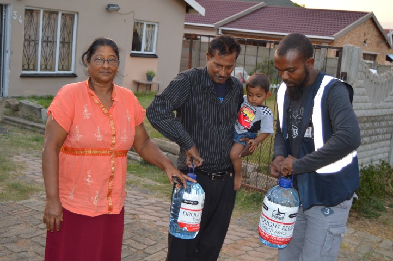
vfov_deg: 29.8
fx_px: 491
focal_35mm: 45
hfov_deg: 43.6
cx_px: 196
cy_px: 130
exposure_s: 1/60
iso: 500
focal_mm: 30
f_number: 4.2
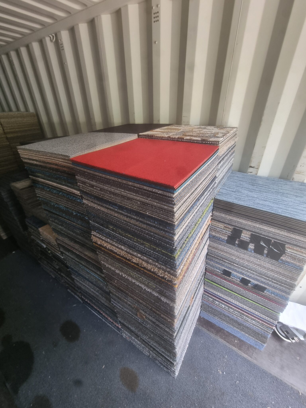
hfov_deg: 89.9
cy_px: 204
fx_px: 153
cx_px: 153
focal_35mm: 13
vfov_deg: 106.2
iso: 100
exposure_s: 1/50
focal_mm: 2.2
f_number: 2.2
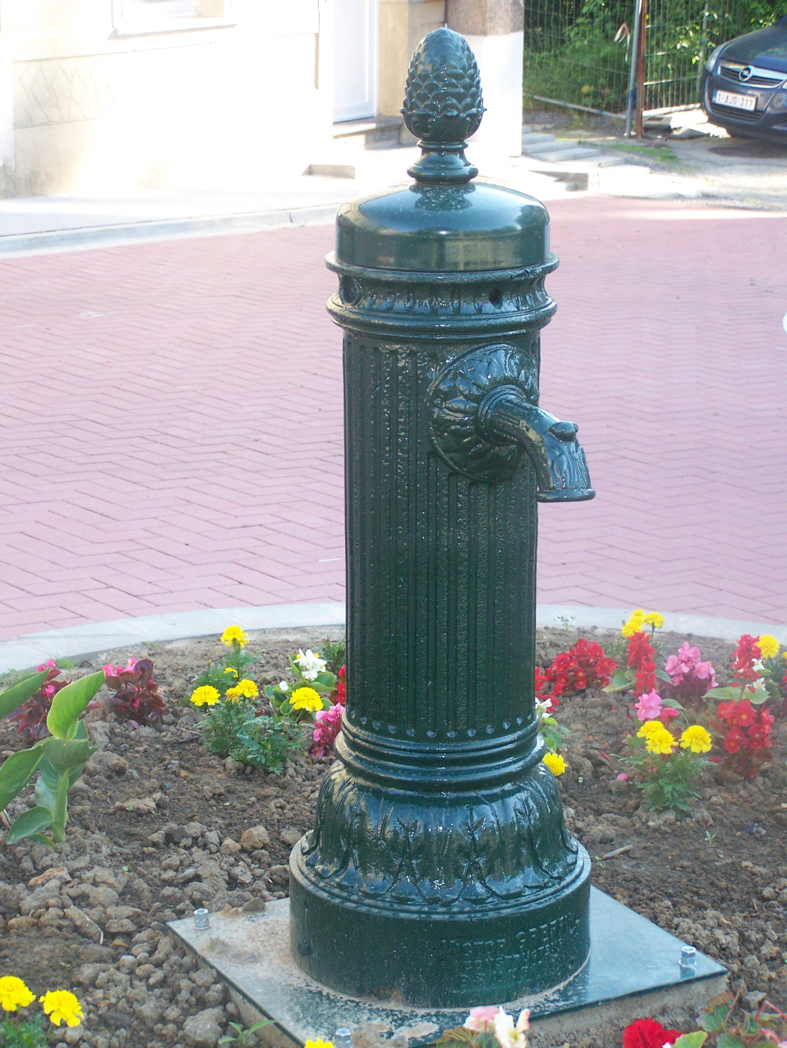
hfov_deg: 18.0
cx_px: 394
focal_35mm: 82
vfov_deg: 23.8
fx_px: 2482
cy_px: 524
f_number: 3.2
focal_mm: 13.7
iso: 160
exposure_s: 1/160
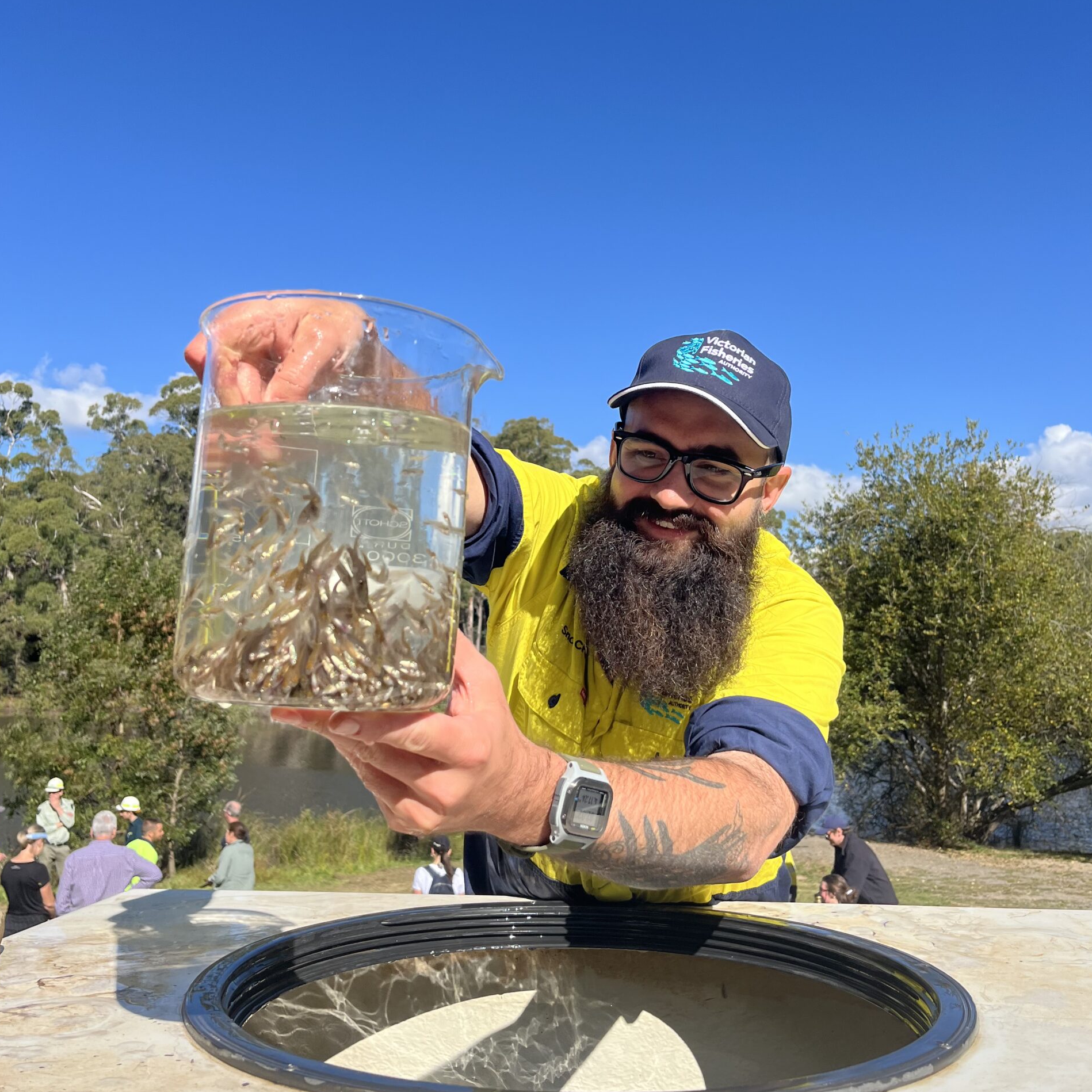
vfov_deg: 52.4
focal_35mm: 31
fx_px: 1106
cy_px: 491
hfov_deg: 52.5
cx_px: 546
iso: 50
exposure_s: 1/2825
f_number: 1.6
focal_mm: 5.1
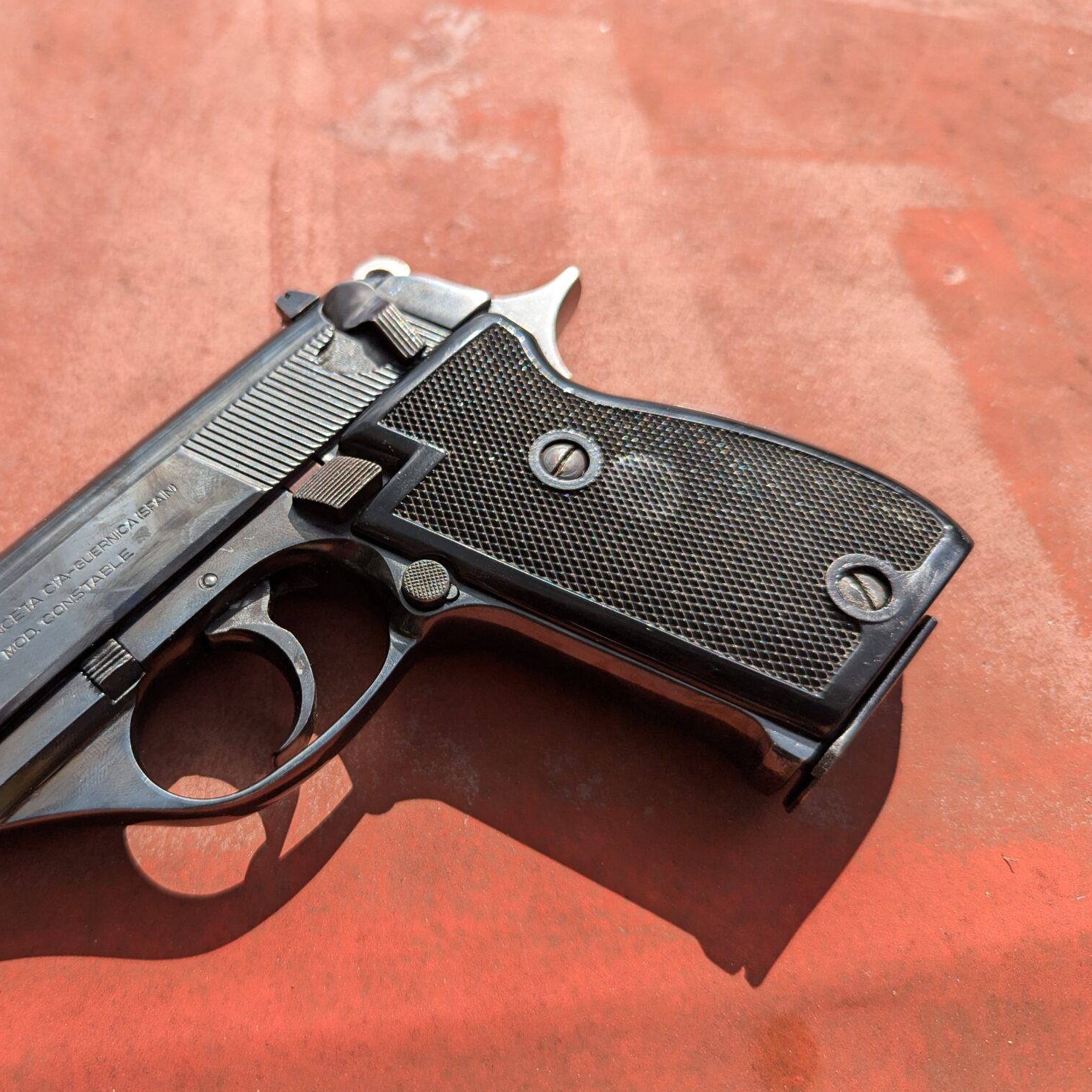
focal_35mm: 29
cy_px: 545
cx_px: 357
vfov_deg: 55.6
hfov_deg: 54.4
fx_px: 1035
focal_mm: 6.81
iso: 50
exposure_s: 1/1595
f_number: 1.85
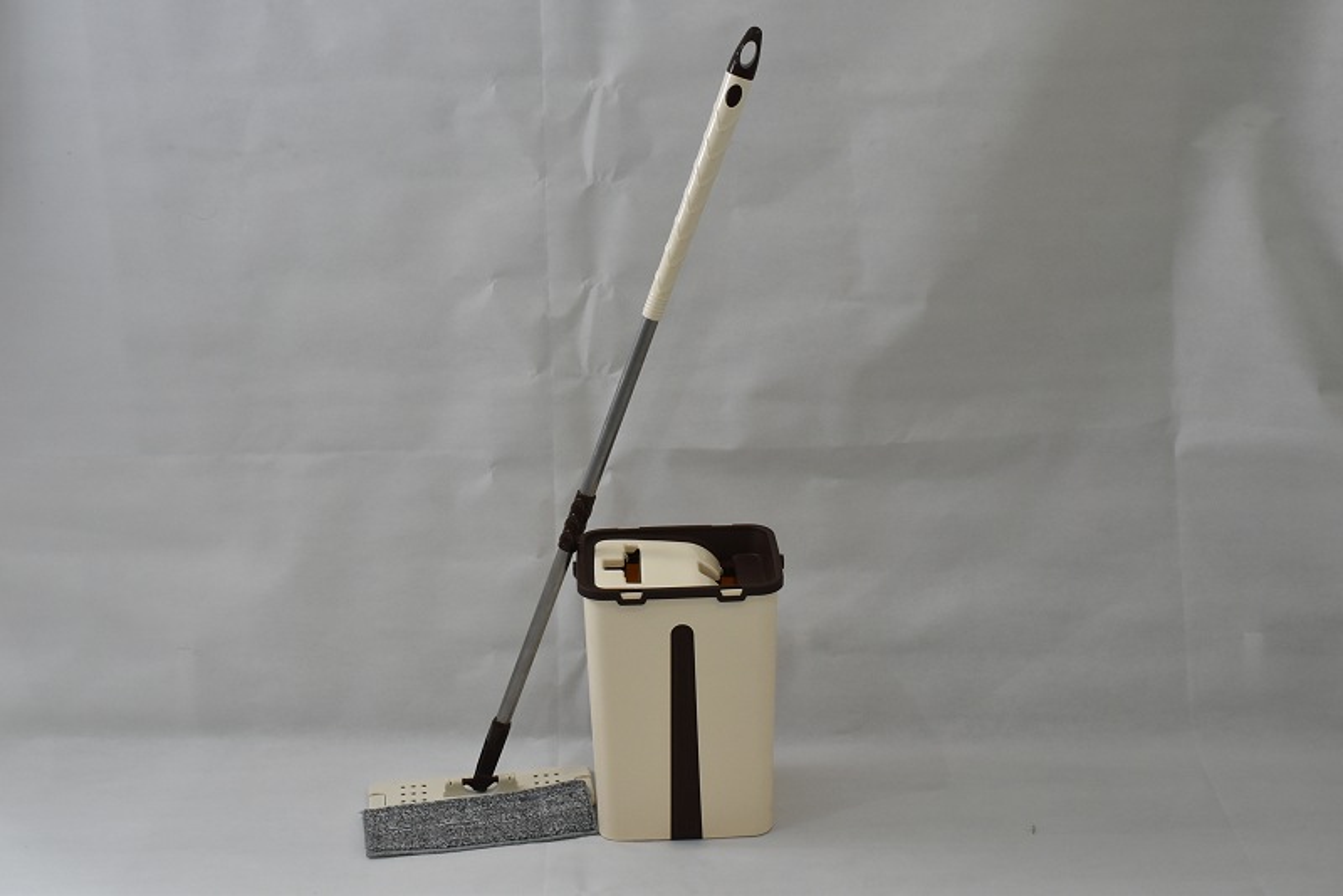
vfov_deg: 26.5
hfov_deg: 38.9
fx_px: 1903
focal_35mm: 51
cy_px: 448
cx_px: 672
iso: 800
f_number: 8
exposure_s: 1/50
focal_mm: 34
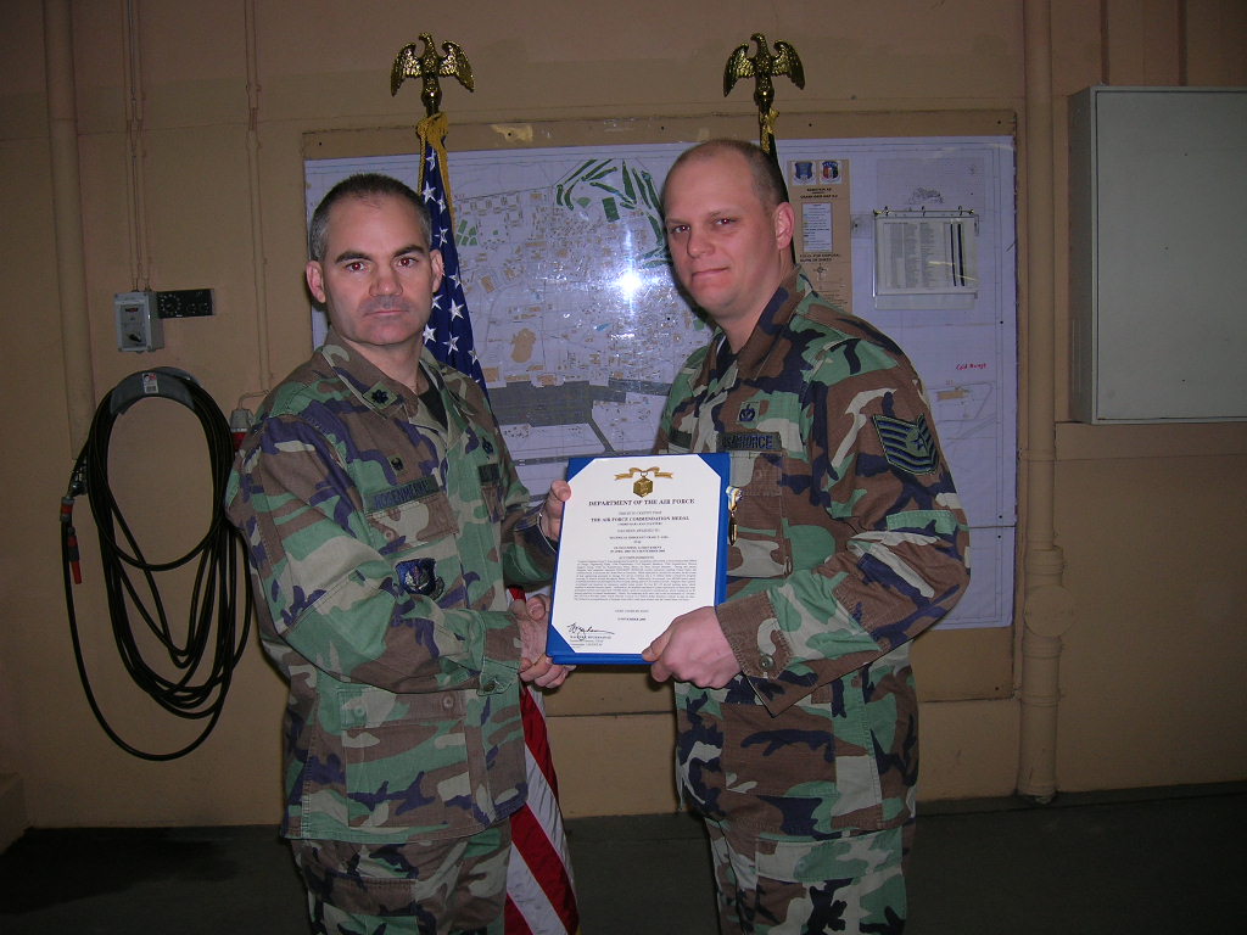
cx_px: 624
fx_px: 1225
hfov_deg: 54.0
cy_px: 468
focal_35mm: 34
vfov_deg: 41.8
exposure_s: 1/60.1
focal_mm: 5.7
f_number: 2.9
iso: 50
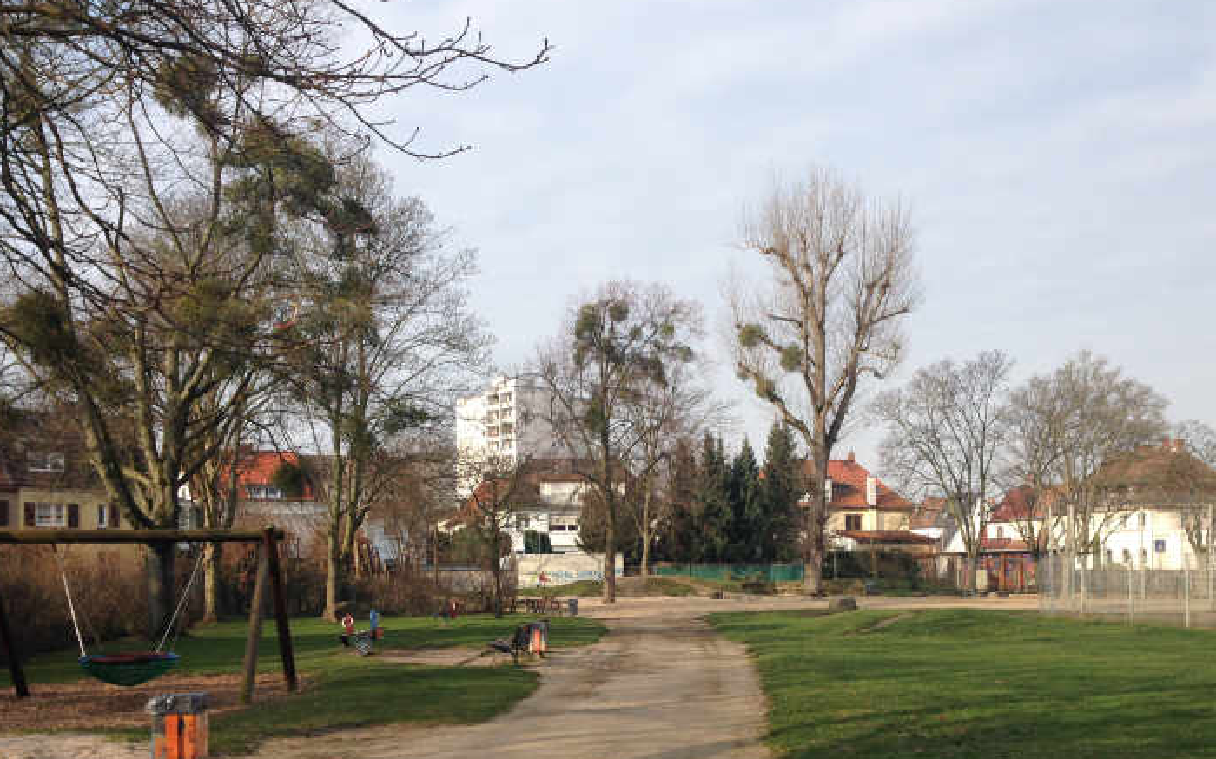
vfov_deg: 31.8
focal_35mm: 40
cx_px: 551
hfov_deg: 49.2
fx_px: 1325
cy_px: 495
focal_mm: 4.1
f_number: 2.4
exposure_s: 1/1063
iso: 50
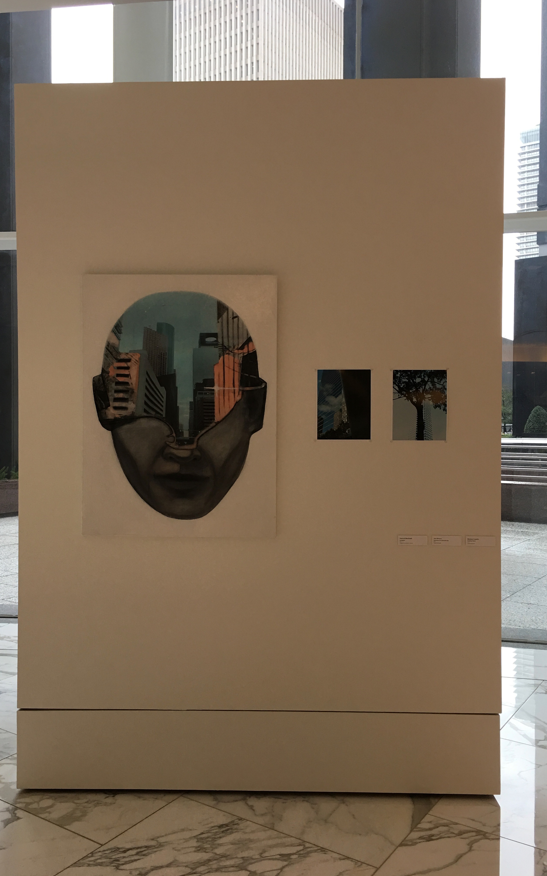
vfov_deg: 61.2
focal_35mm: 31
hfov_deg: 40.6
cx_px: 260
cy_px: 436
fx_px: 739
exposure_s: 1/40
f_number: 2.2
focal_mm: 4.15
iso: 25
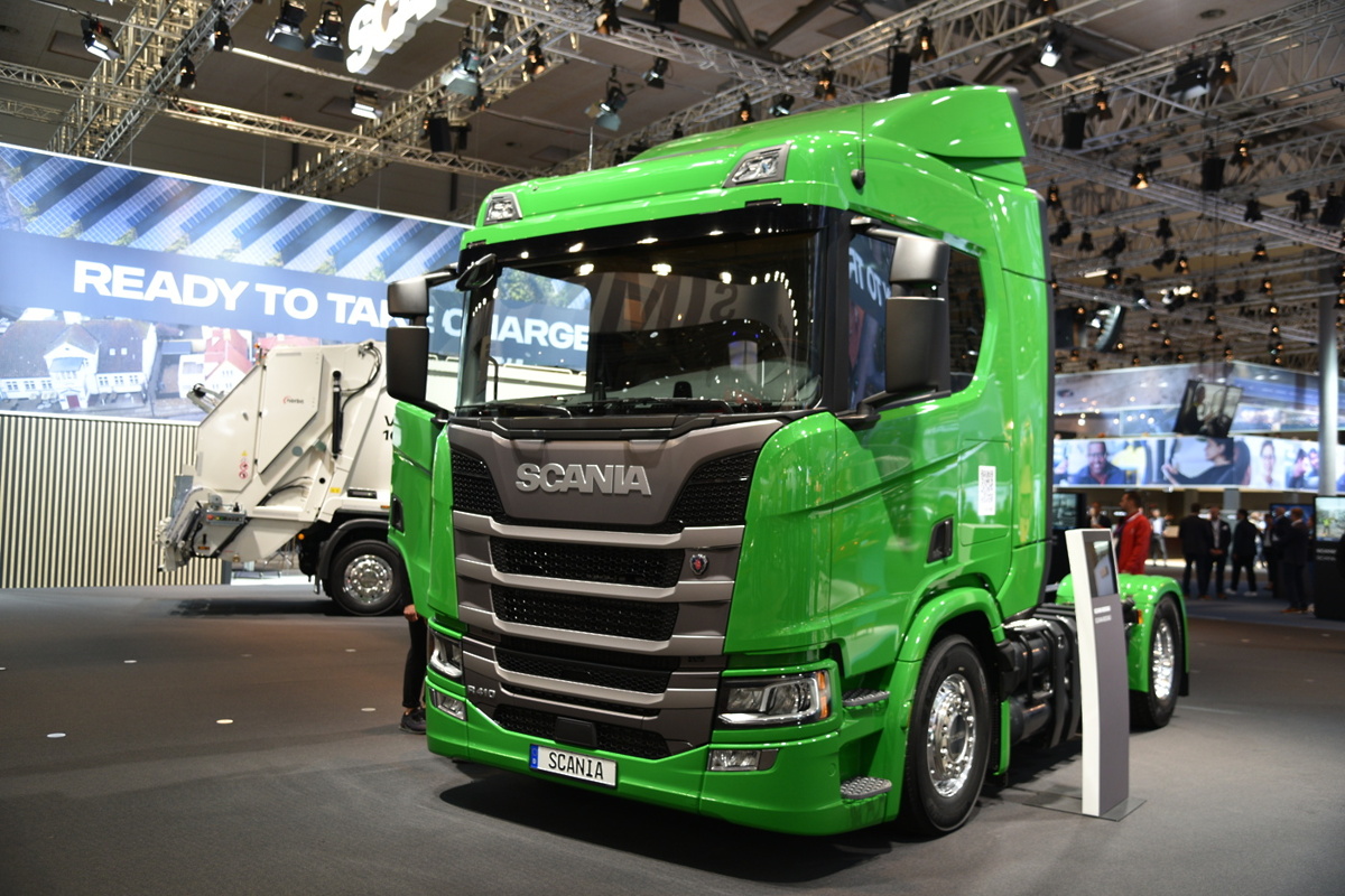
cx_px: 672
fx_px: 1195
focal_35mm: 32
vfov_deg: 41.1
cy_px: 448
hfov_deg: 58.7
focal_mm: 32
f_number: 4
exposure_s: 1/60
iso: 400
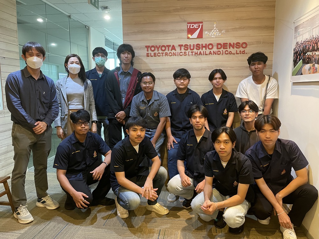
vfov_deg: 53.1
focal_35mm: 26
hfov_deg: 67.3
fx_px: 240
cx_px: 160
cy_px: 120
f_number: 1.6
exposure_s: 1/33
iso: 640
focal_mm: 4.2
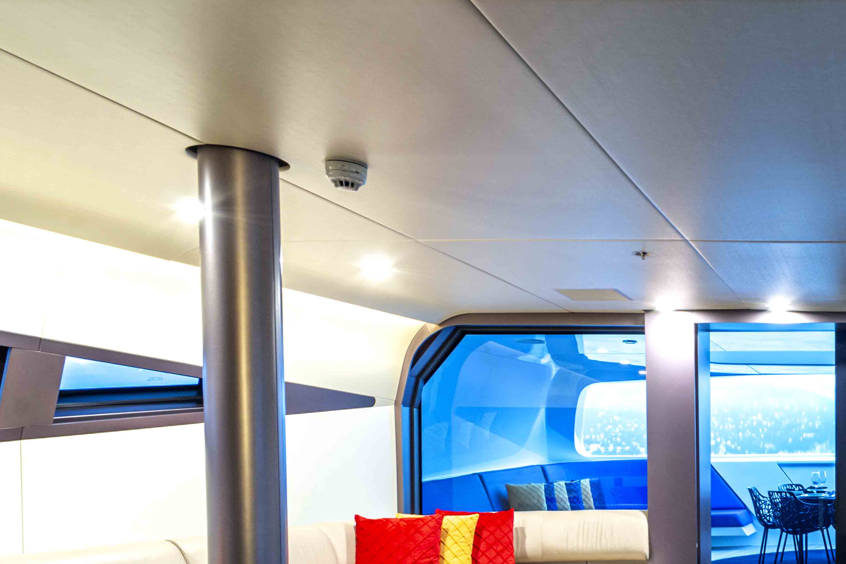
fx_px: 728
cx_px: 848
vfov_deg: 37.7
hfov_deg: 49.2
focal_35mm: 31
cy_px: 566
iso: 400
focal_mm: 14
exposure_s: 1.3
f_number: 9
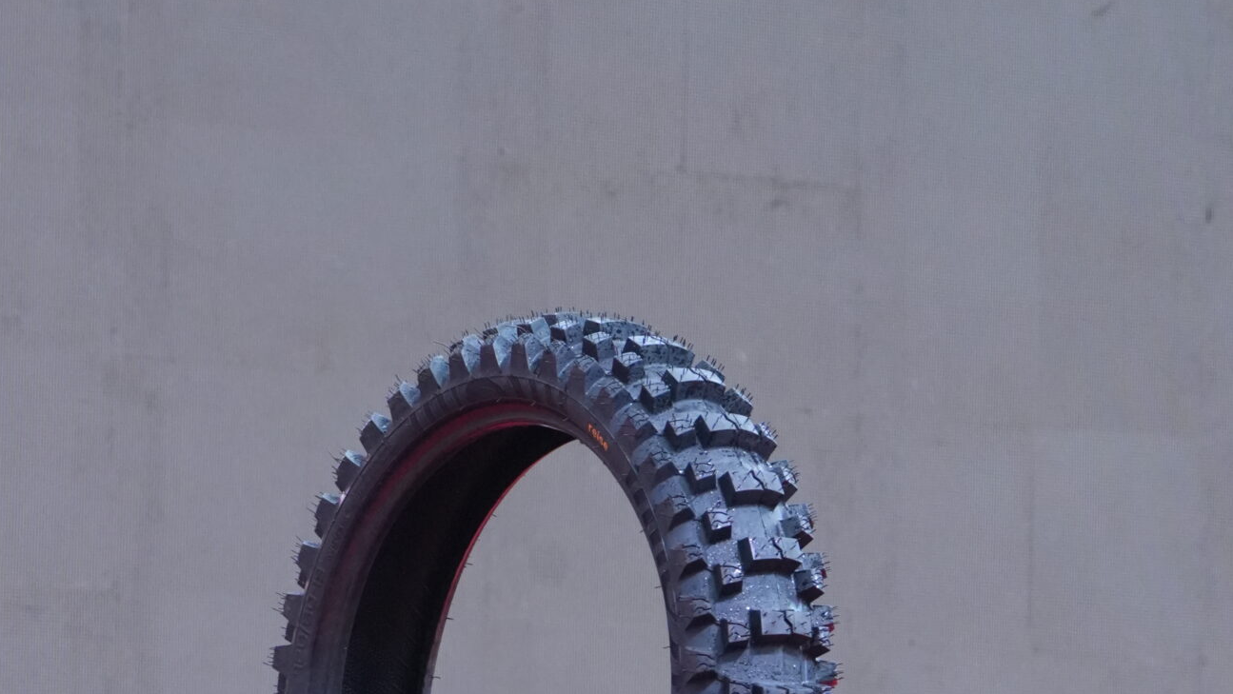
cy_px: 932
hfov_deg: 5.2
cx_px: 584
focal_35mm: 419
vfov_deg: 2.9
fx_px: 13701
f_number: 6.3
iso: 5000
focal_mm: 169
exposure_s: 1/640
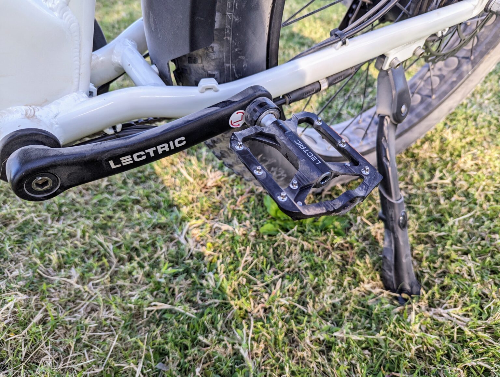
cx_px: 250
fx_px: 347
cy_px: 188
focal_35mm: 24
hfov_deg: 71.5
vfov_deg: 56.9
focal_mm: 6.81
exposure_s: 1/313
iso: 45
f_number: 1.85
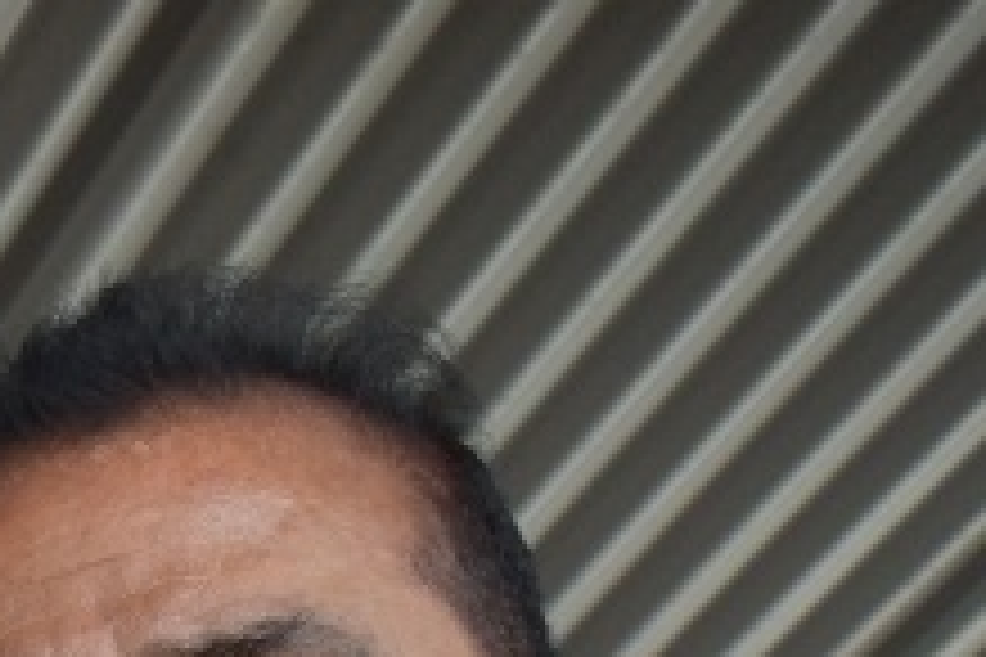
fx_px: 4053
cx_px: -1108
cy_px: 1764
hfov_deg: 12.0
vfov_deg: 8.2
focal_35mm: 148
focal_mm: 18
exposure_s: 1/250
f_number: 3.5
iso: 400
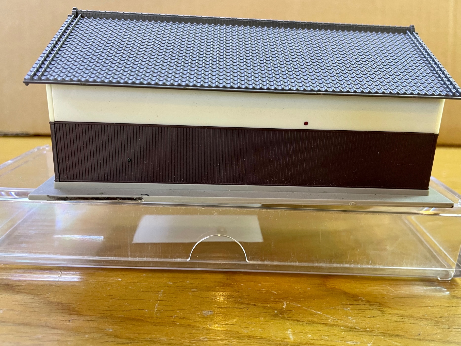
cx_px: 241
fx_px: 373
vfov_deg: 49.7
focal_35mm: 28
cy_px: 165
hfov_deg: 63.4
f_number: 1.6
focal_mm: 4.2
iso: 160
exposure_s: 1/50
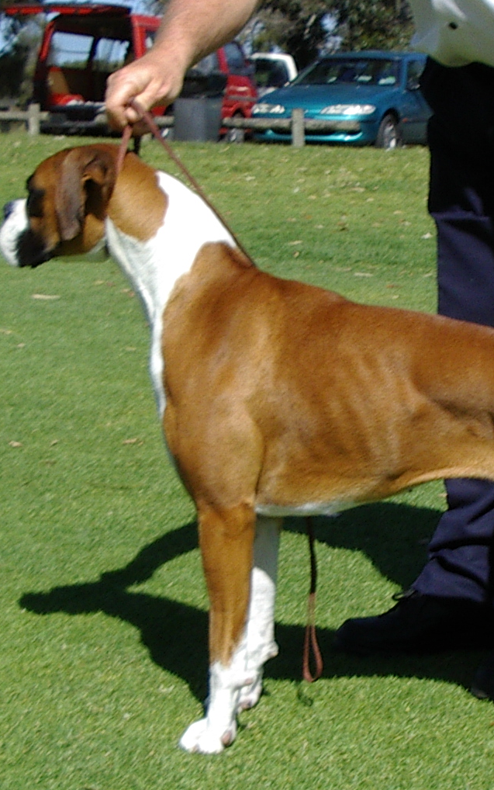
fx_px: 1743
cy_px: 365
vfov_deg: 25.5
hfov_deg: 16.0
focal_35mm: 81
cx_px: 430
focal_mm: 5.8
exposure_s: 1/400
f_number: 4.8
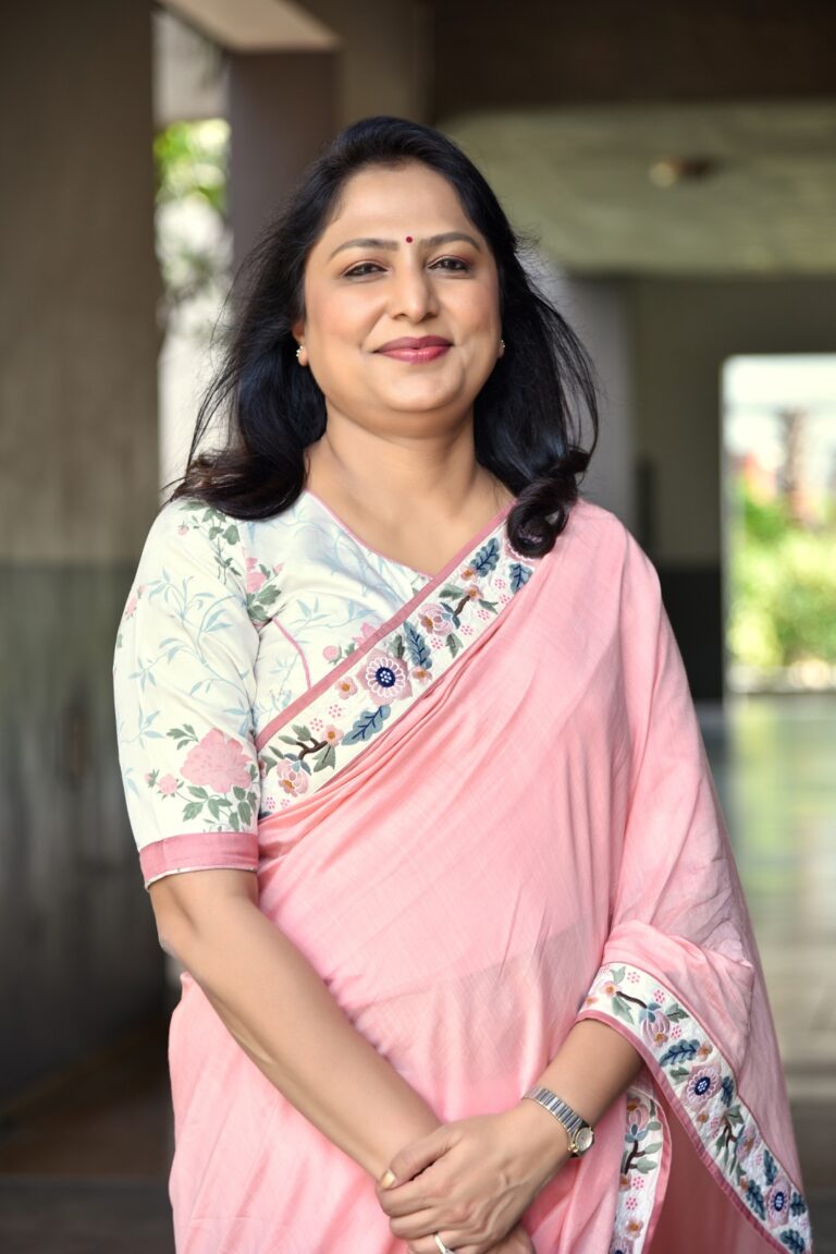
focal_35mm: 105
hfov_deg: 13.0
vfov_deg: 19.5
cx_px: 418
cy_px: 627
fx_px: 3655
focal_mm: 105
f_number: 4.5
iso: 100
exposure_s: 1/100
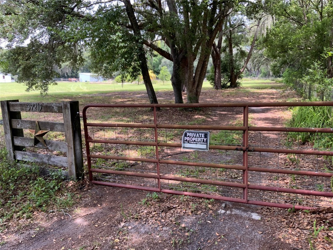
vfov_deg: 48.2
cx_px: 166
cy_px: 125
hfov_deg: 61.7
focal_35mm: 29
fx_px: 279
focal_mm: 3
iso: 16
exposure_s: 1/124
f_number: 1.8
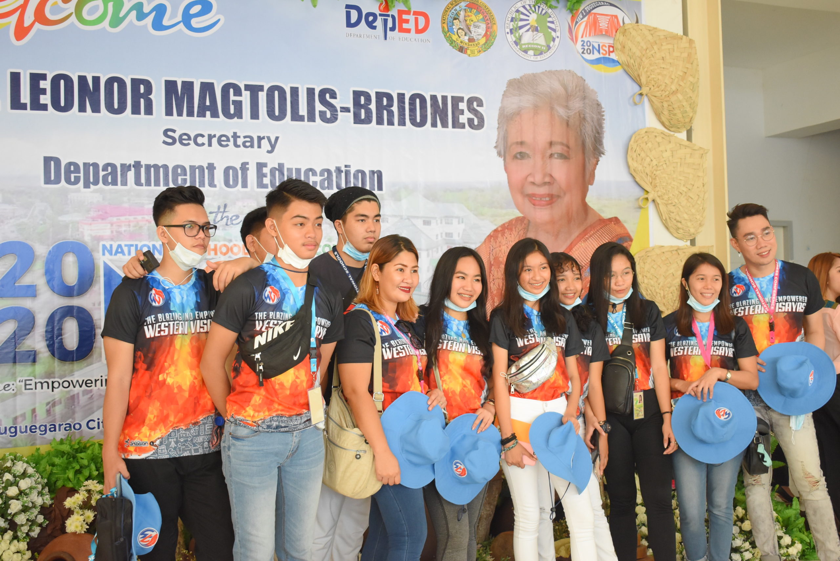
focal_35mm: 46
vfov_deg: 29.0
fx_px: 1086
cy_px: 280
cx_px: 420
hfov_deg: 42.3
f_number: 4.2
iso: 1250
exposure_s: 1/125
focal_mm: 31
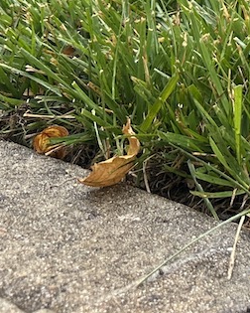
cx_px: 595
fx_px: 1054
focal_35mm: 114
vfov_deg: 15.5
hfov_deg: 11.3
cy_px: -161
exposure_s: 1/864
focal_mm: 6.86
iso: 80
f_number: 1.78
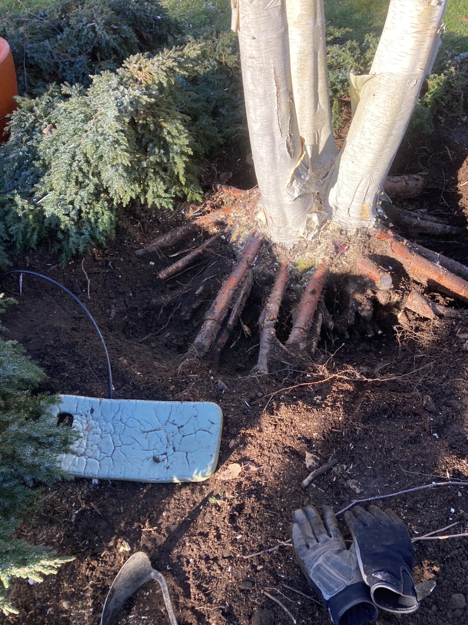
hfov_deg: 45.4
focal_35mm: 31
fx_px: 559
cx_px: 258
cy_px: 287
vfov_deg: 58.3
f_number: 1.8
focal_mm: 3.99
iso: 20
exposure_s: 1/374
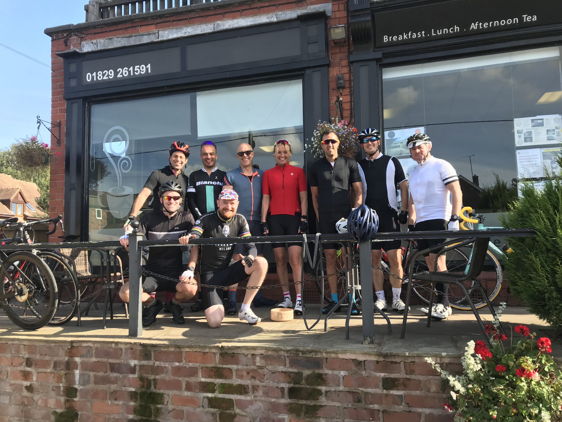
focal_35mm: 28
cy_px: 211
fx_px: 455
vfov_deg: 49.7
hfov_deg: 63.4
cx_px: 281
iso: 20
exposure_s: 1/595
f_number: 1.8
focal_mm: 3.99
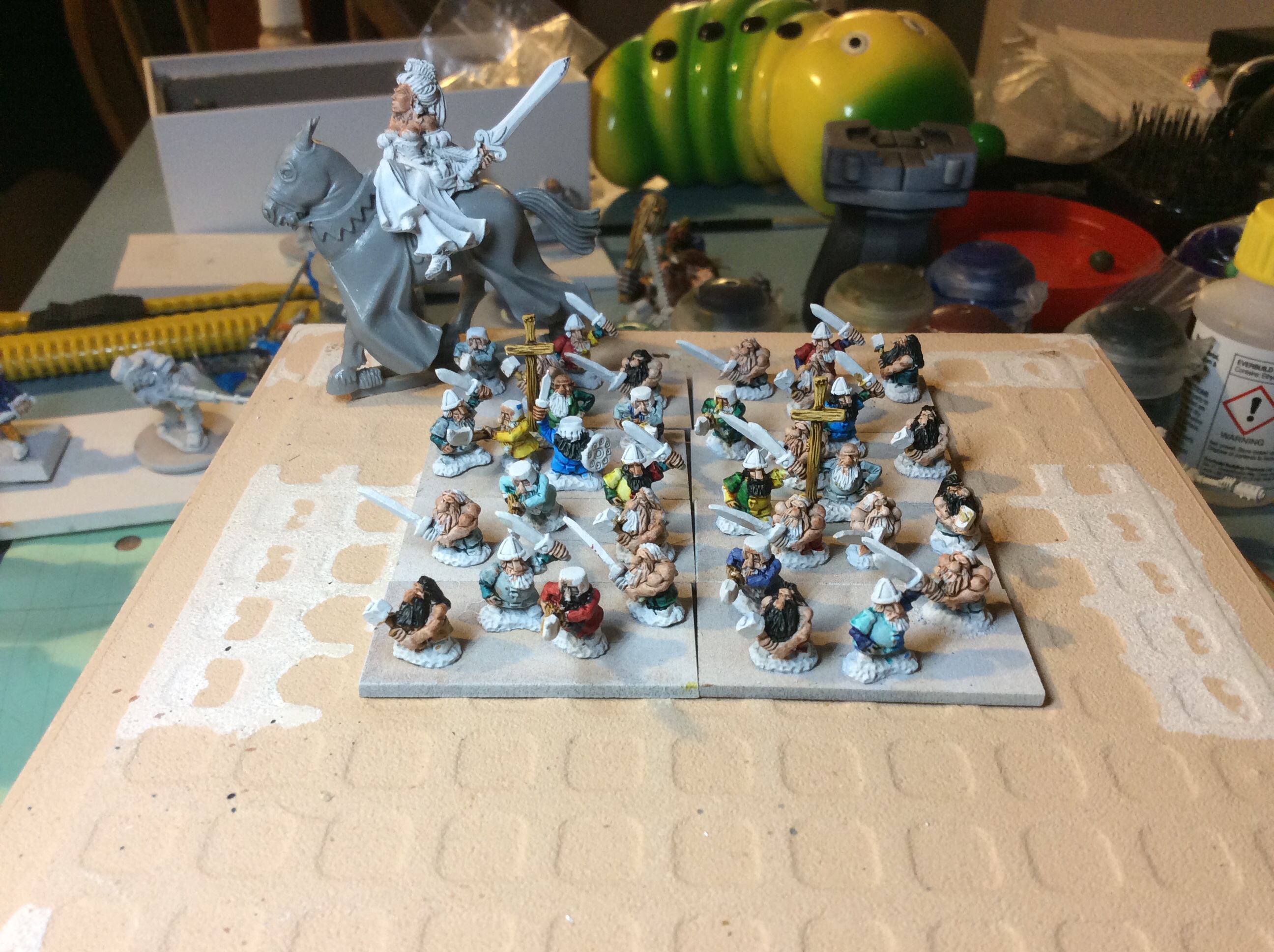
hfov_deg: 56.9
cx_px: 637
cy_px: 476
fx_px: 1176
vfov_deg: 44.1
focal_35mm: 32
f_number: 2.4
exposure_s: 1/25
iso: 80
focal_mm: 3.3
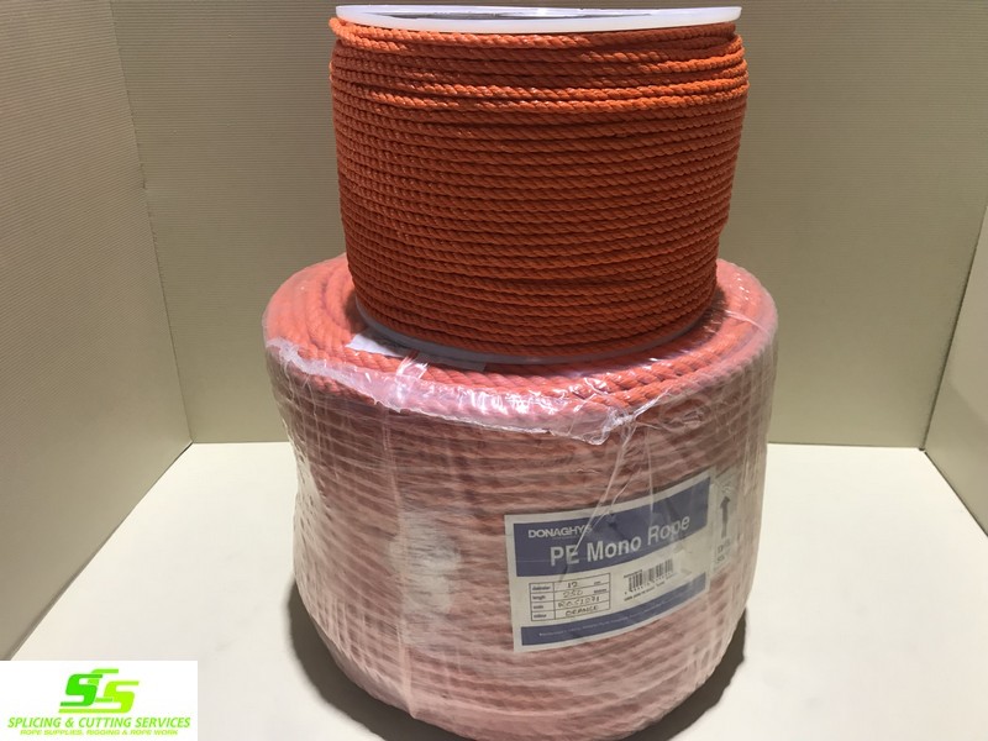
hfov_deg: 63.4
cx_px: 494
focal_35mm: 28
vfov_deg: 49.7
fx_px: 799
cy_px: 370
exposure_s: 1/20
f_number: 1.8
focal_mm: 3.99
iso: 40
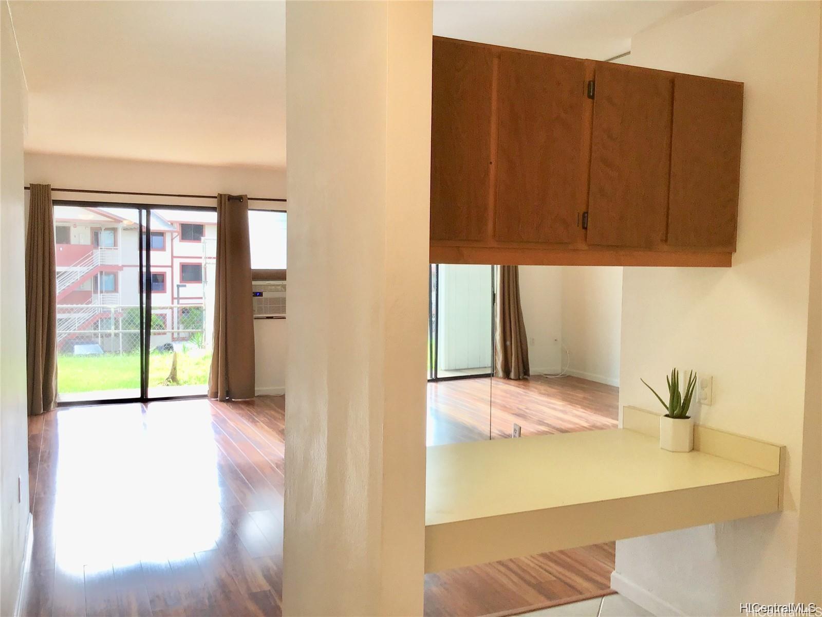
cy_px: 308
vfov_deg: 45.4
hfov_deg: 58.4
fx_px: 736
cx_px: 411
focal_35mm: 31
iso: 32
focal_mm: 3.3
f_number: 2.4
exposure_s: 1/60
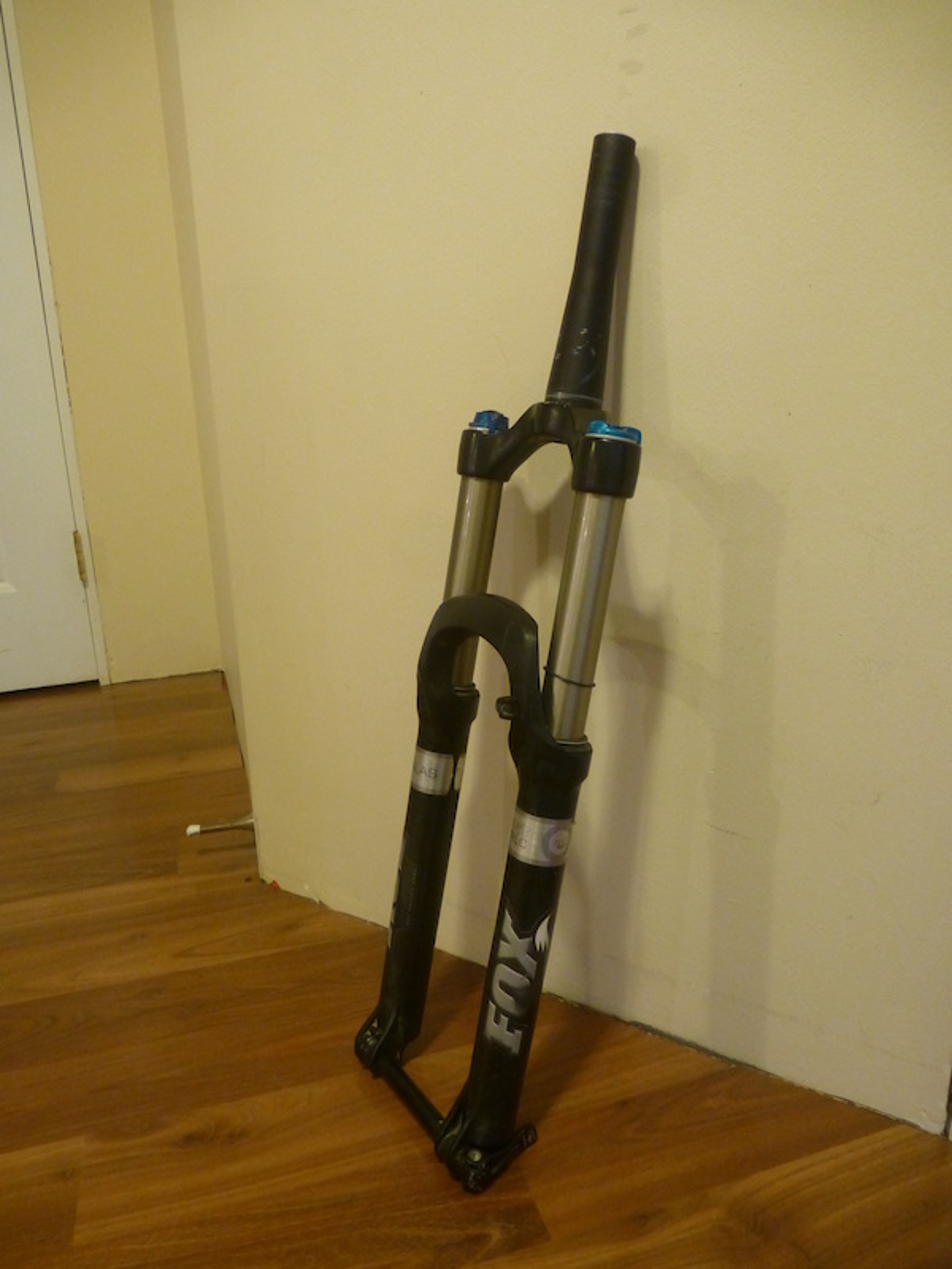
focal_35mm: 24
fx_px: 880
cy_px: 634
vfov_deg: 71.6
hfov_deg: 56.8
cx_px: 476
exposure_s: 1/10
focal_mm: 4.3
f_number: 3.3
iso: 400
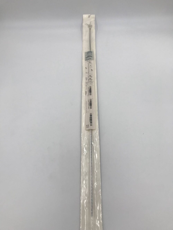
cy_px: 115
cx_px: 86
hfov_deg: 49.8
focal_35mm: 28
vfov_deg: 63.4
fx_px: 187
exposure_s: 1/335
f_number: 1.8
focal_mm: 3.99
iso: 20
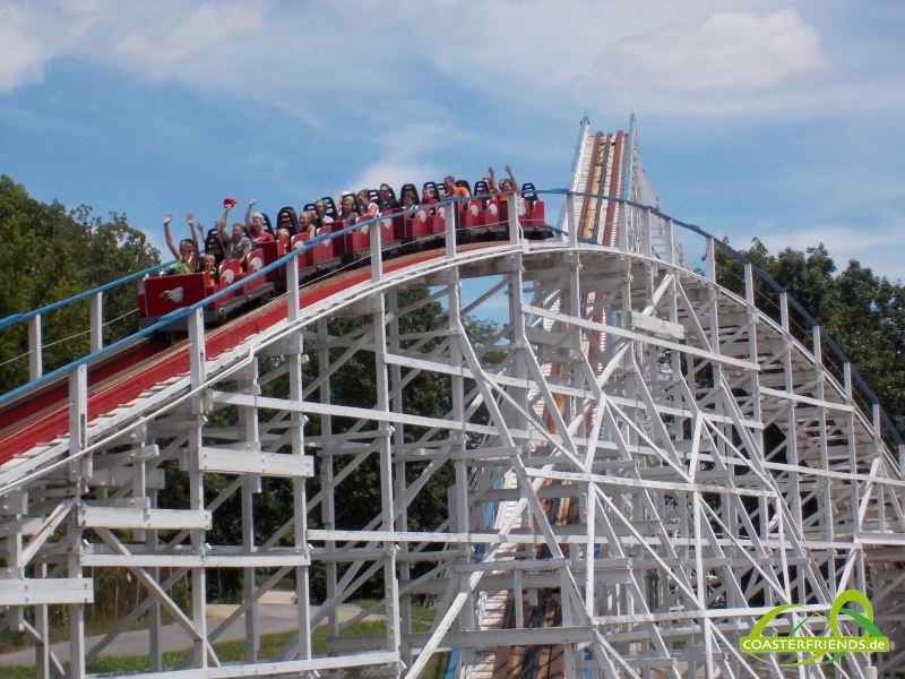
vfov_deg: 17.0
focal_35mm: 87
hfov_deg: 22.5
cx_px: 452
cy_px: 340
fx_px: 2275
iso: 100
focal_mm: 12.3
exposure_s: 1/500
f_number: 5.9
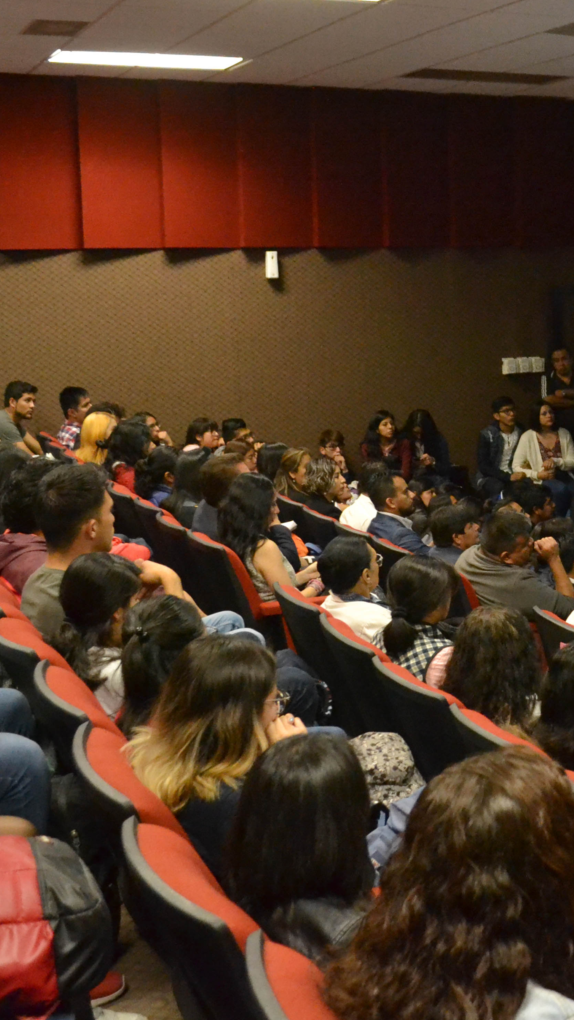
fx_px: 1163
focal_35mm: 43
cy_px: 512
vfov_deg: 47.4
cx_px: 764
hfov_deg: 24.0
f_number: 4.5
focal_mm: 18
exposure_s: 1/50
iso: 3200
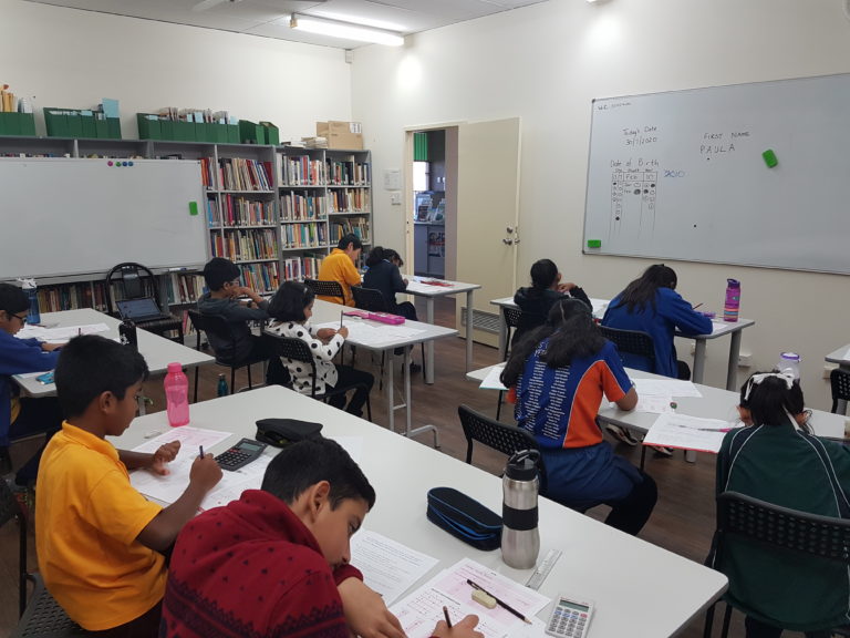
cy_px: 319
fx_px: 638
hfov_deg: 67.3
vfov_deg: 53.1
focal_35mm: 26
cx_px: 425
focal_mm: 4.2
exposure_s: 1/50
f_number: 1.7
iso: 64
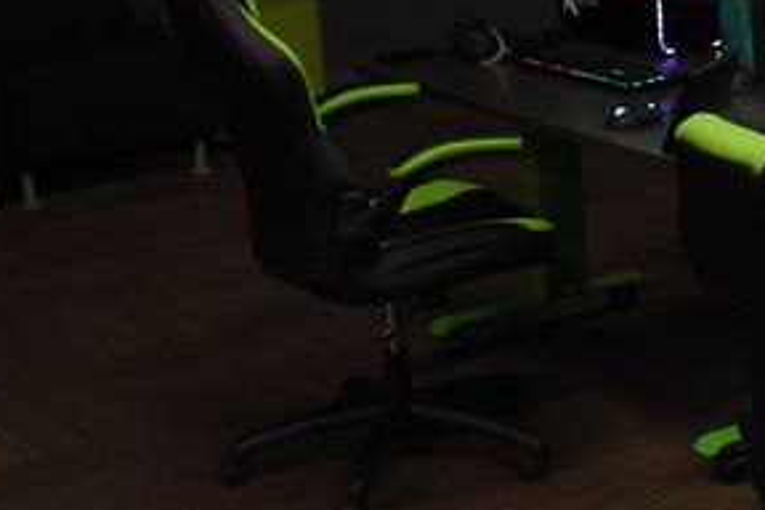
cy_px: 62
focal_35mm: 100
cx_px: 1304
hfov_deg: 17.3
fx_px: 2125
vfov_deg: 13.6
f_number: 4
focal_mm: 24
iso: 4000
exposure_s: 1/125
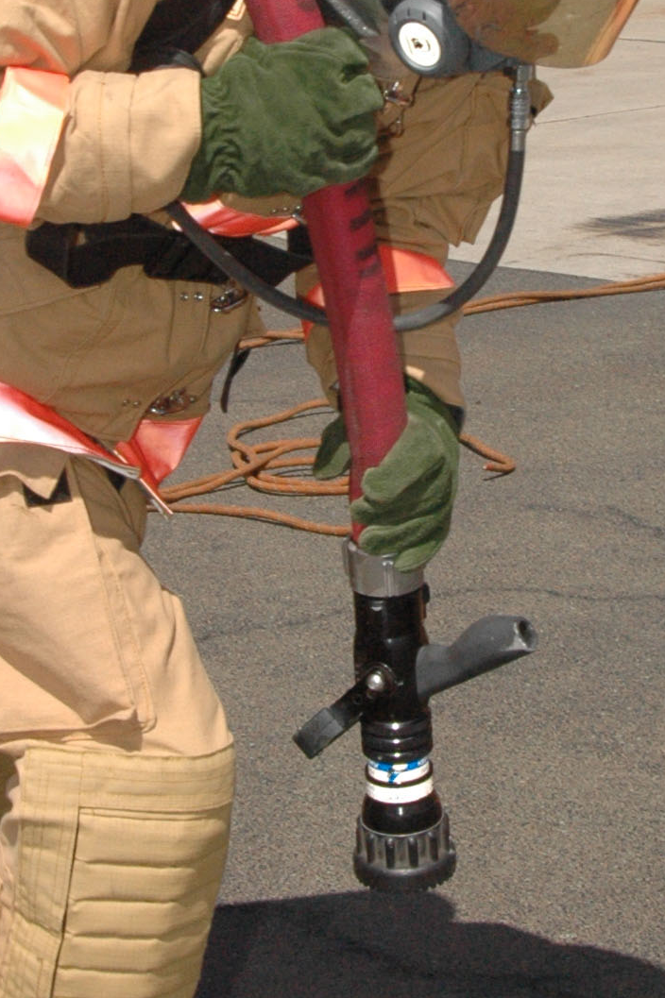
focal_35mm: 128
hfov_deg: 10.7
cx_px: 479
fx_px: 3549
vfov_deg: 16.0
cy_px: 334
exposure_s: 1/500
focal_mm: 30
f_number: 16
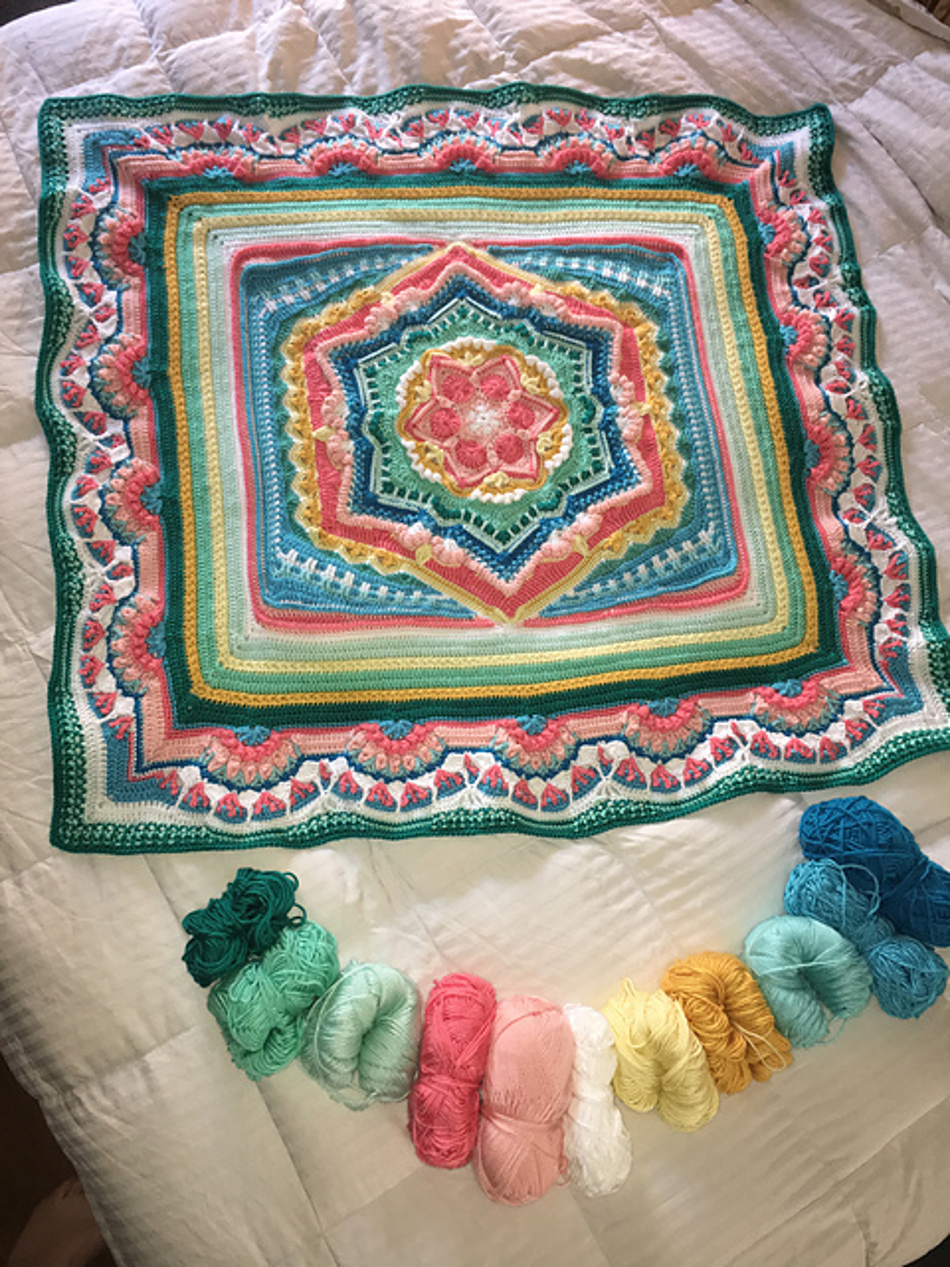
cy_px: 634
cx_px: 475
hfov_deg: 48.2
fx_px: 1061
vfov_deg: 61.7
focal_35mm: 29
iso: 125
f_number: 2.2
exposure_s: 1/30
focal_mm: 4.15
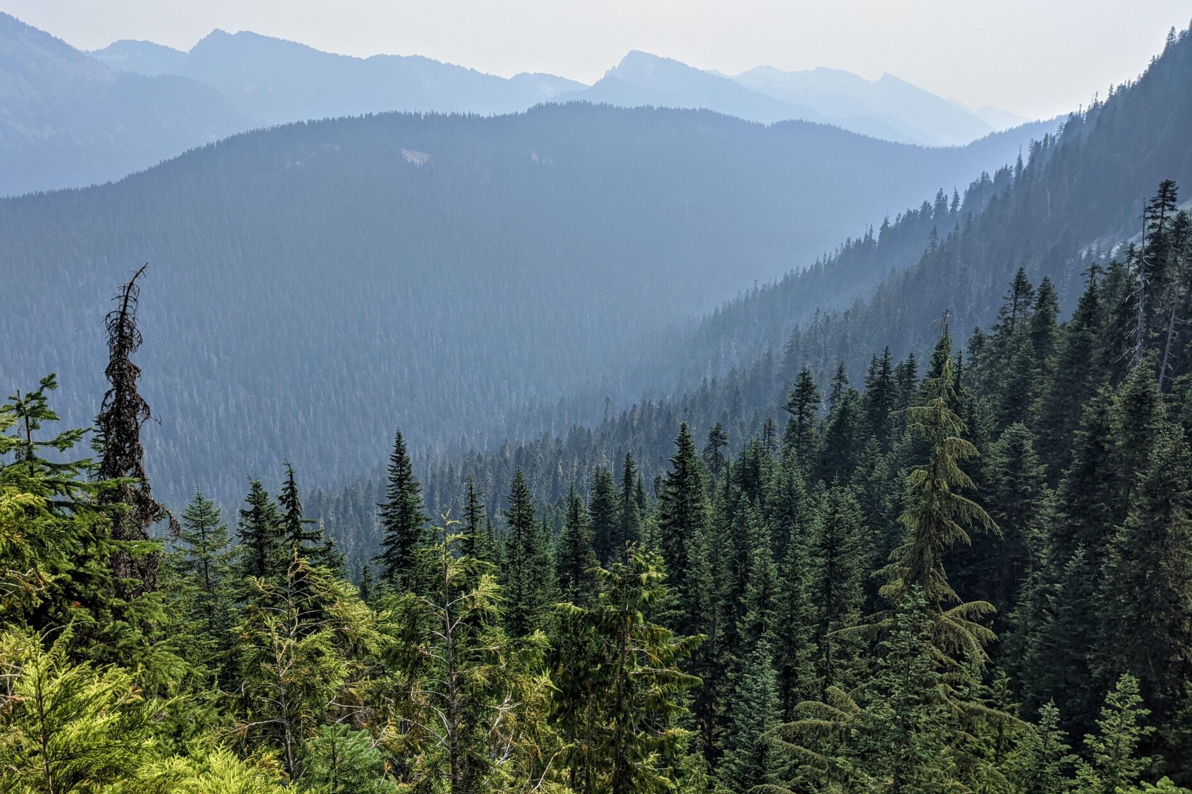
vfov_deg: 44.9
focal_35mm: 29
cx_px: 580
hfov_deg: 63.7
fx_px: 960
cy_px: 414
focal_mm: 4.44
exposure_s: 1/3906
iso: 67
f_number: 1.8
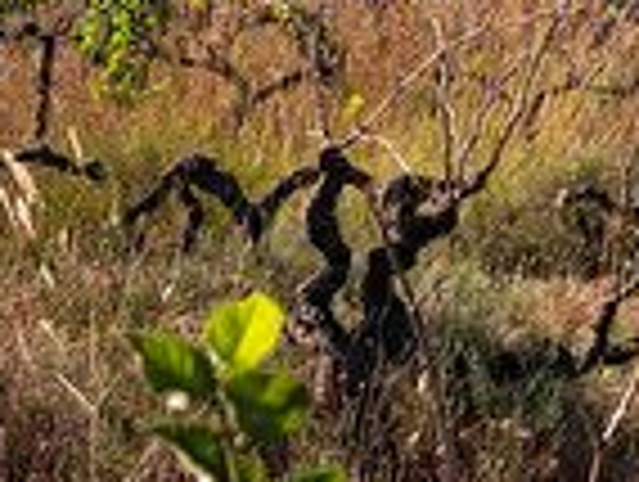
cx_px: 1017
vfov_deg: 12.2
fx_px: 2182
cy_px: -169
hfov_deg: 15.2
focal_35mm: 118
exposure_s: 1/1035
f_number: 1.8
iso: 50
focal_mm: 5.23
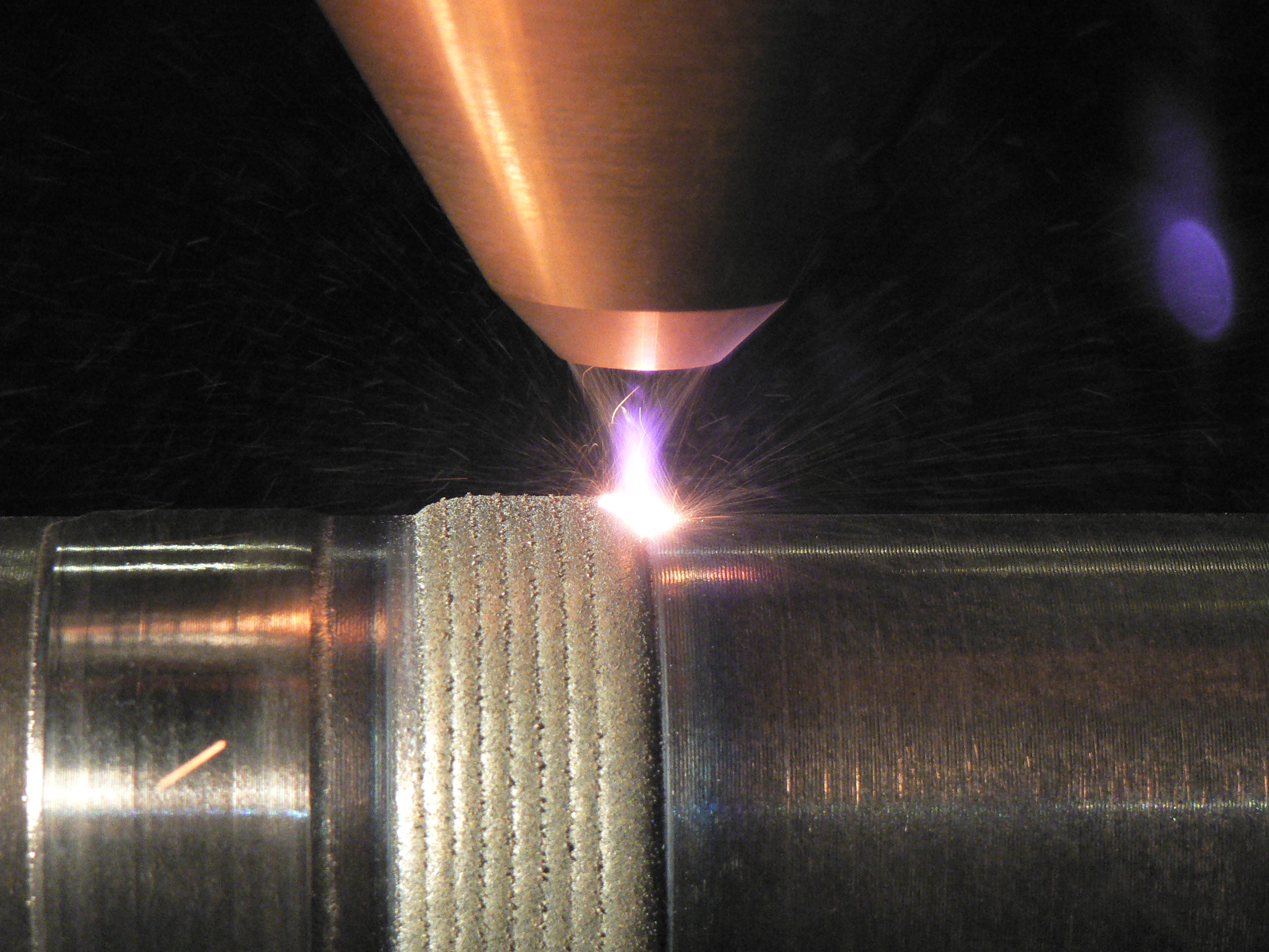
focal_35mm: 102
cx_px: 634
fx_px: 3739
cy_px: 476
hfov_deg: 19.3
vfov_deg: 14.5
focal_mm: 16.9
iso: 400
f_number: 4
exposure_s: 1/200
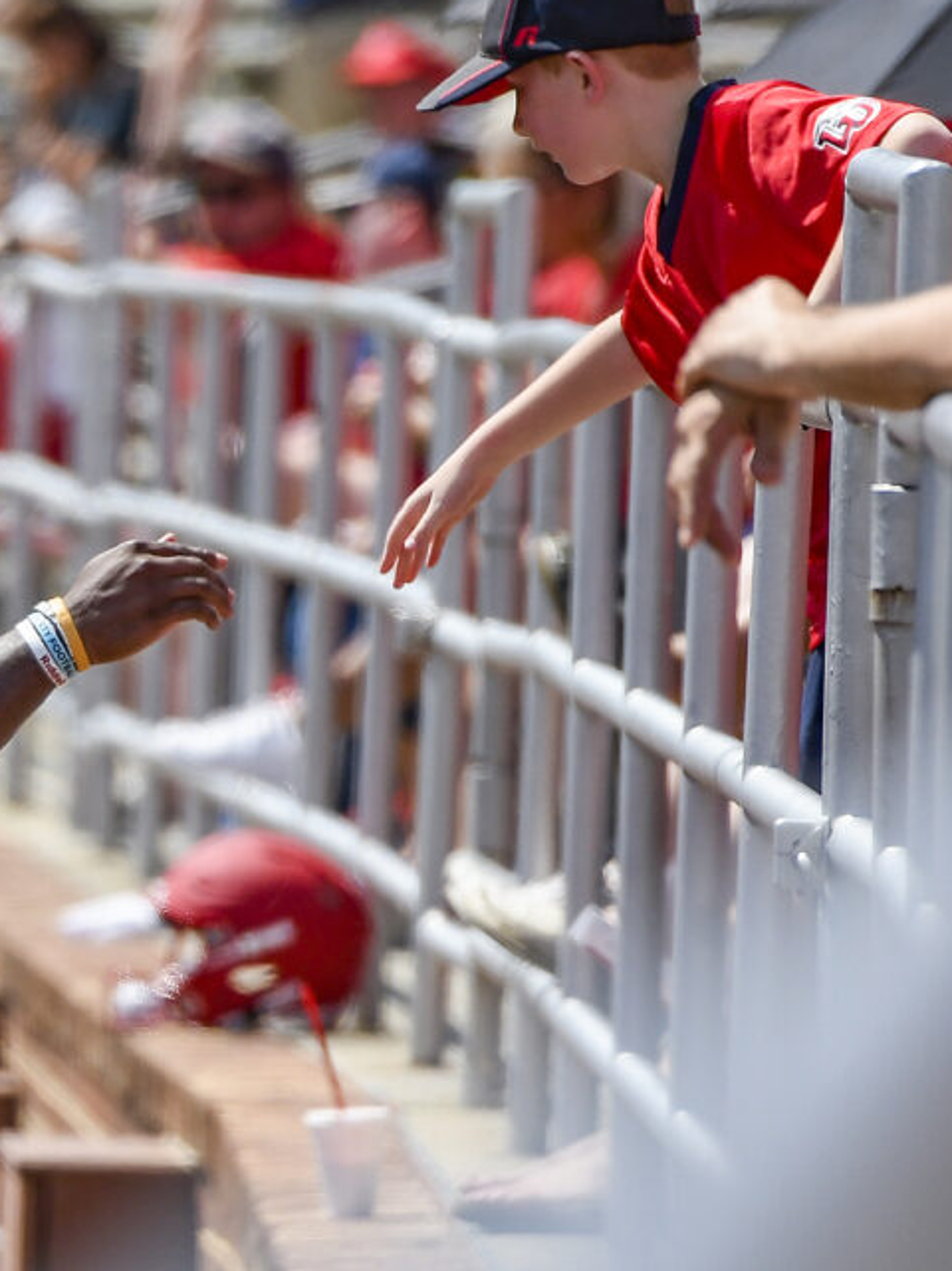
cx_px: 133
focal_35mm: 461
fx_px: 16921
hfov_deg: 3.2
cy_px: 601
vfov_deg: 4.3
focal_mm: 200
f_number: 3.2
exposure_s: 1/6400
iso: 400
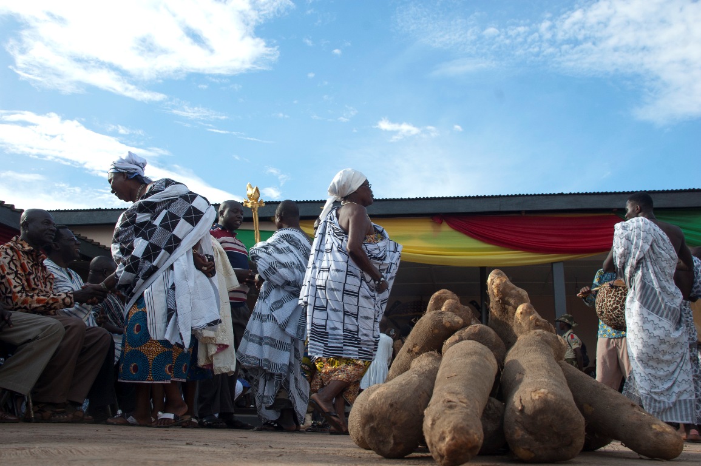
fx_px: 642
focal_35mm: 33
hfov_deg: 57.3
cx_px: 350
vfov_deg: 39.9
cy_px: 233
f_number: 6.3
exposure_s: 1/160
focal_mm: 22
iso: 200
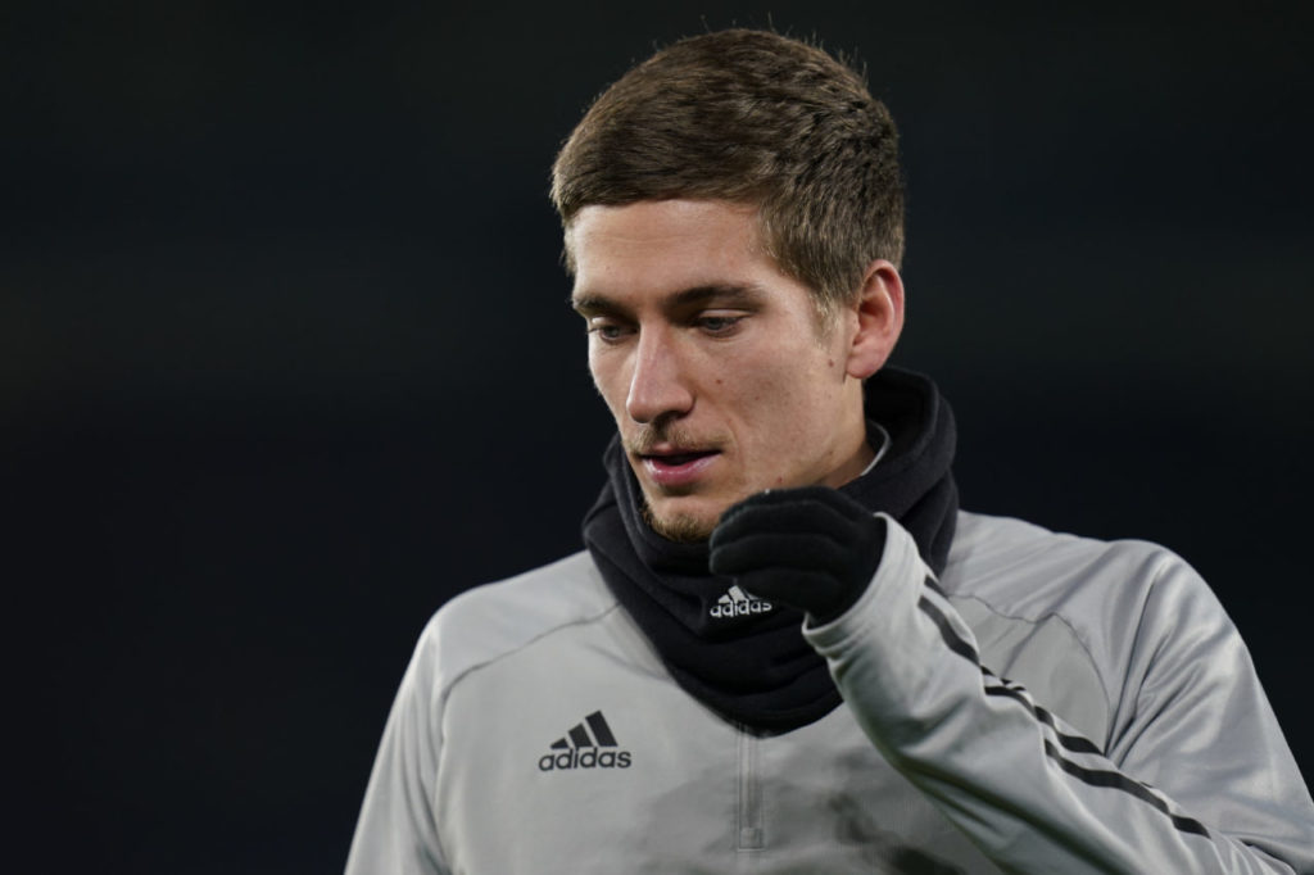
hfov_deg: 5.2
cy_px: 438
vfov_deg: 3.4
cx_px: 657
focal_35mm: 400
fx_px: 14594
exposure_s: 1/1000
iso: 1600
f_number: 3.2
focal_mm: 400
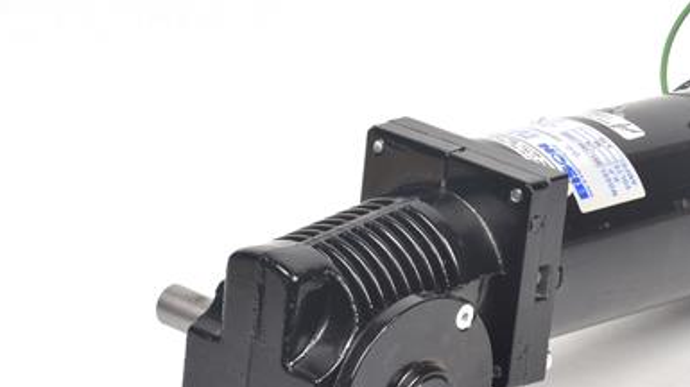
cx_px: 504
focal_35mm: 135
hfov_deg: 15.9
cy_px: 287
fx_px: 2465
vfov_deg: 9.0
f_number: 13
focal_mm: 55
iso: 200
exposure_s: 1/200
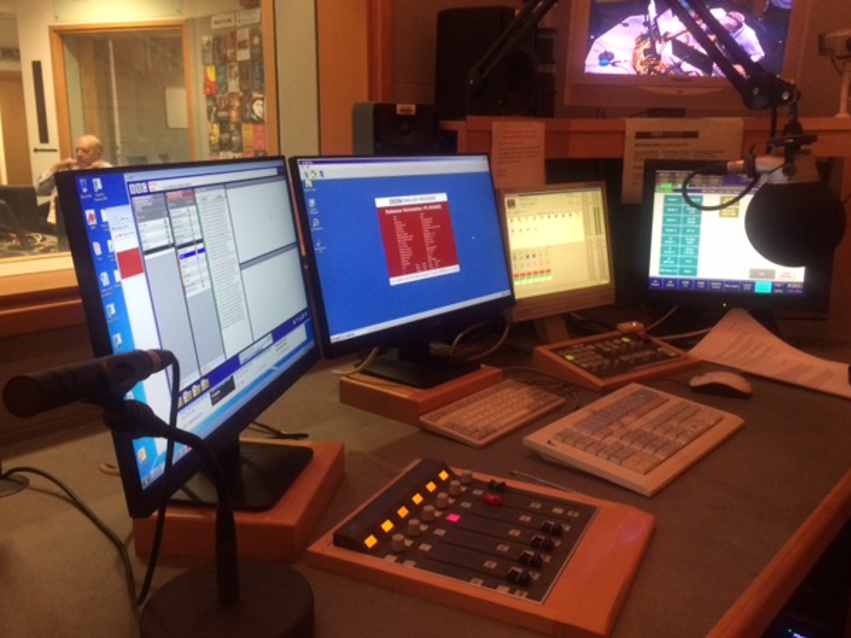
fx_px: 762
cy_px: 300
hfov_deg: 58.4
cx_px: 425
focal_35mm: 31
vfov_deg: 45.4
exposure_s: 1/33
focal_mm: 4.15
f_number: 2.2
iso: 320
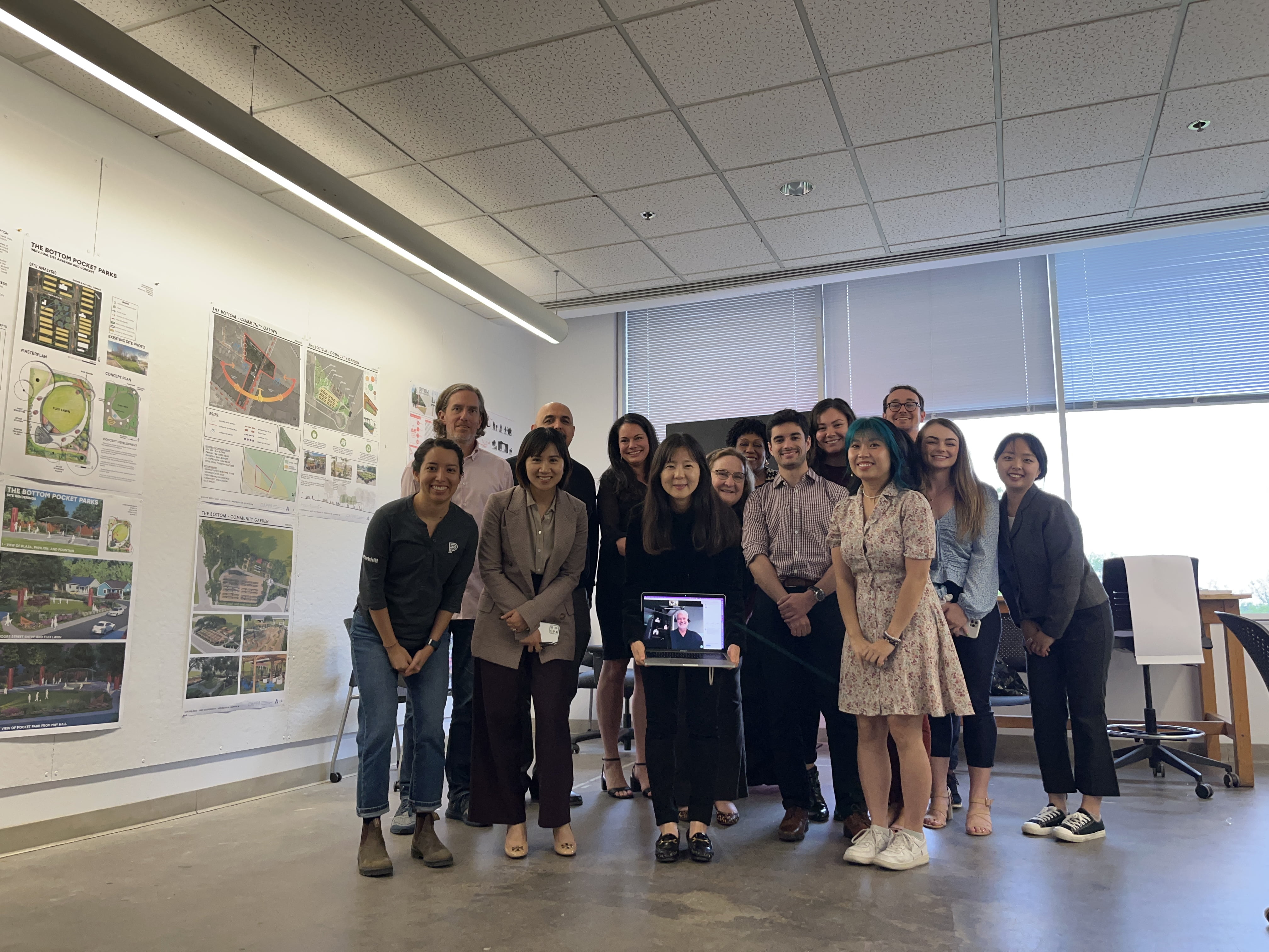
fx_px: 953
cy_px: 476
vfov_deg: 53.1
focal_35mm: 26
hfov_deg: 67.3
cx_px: 634
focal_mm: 5.1
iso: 125
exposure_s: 1/120
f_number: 1.6
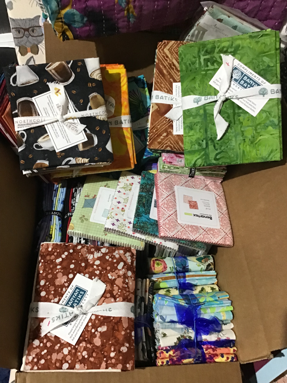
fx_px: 343
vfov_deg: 58.4
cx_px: 144
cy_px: 192
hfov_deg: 45.4
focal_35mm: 31
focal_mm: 3.3
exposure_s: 1/24
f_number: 2.4
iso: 200
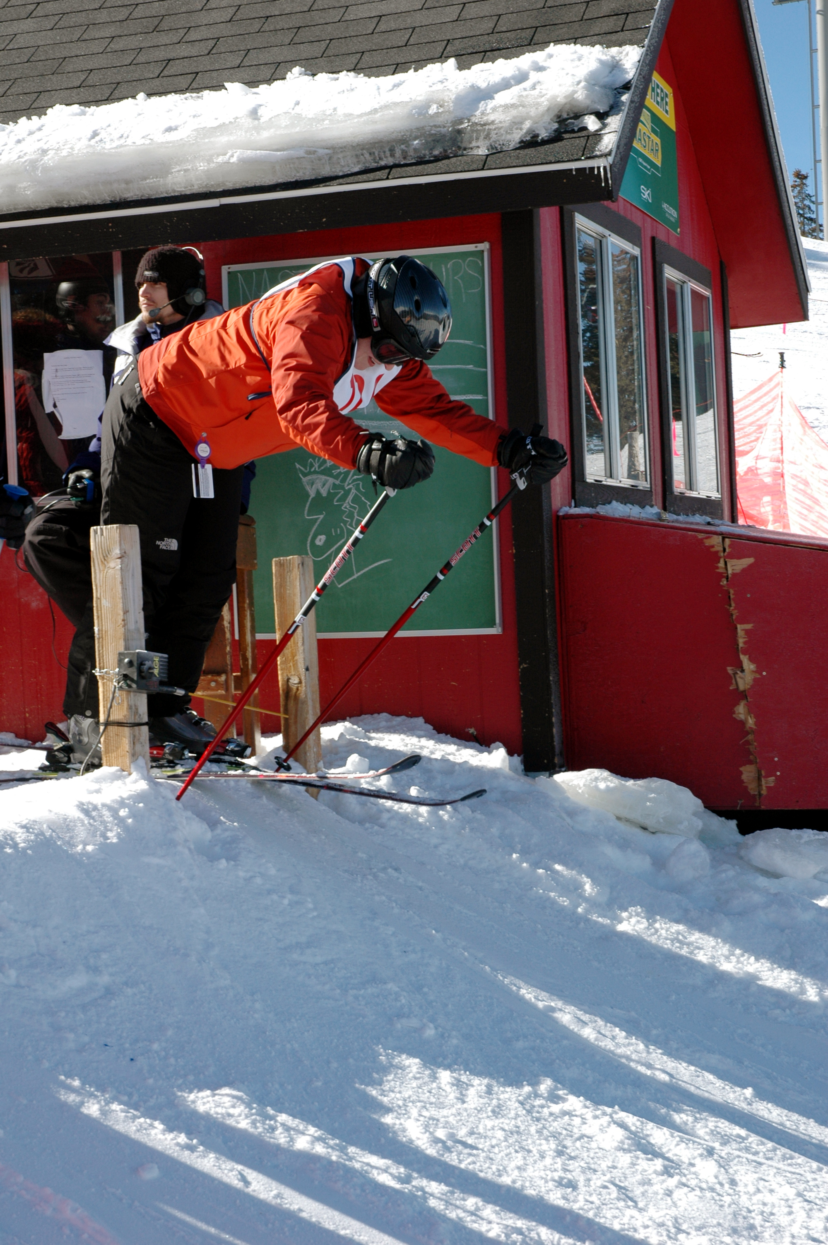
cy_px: 622
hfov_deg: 20.6
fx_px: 2281
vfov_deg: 30.5
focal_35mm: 66
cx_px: 414
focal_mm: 44
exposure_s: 1/320
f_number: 9
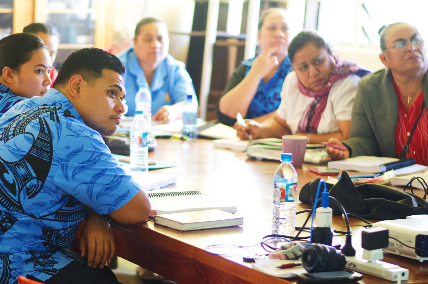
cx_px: 128
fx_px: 1281
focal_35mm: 108
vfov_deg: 12.6
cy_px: 124
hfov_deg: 18.9
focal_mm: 50
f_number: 2
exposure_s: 1/200
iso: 1600
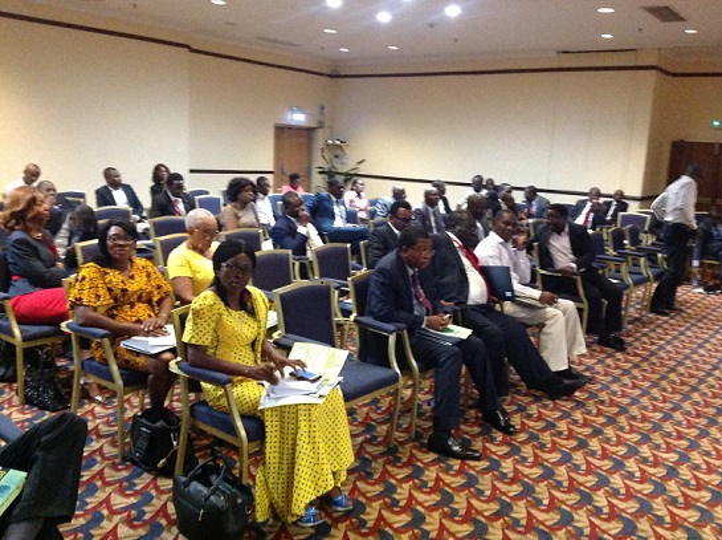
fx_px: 729
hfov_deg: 52.7
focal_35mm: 35
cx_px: 361
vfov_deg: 40.6
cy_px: 270
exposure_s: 1/15
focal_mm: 4.28
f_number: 2.4
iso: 640
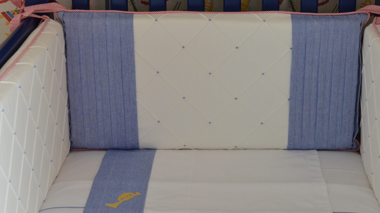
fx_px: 763
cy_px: 106
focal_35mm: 76
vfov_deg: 15.9
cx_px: 210
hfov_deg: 28.0
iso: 1600
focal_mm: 35
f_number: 9
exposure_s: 1/30
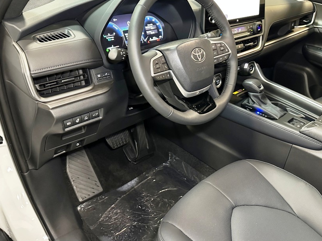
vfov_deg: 46.8
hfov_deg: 59.7
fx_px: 279
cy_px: 116
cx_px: 187
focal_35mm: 30
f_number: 1.78
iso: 800
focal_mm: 6.86
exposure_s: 1/30
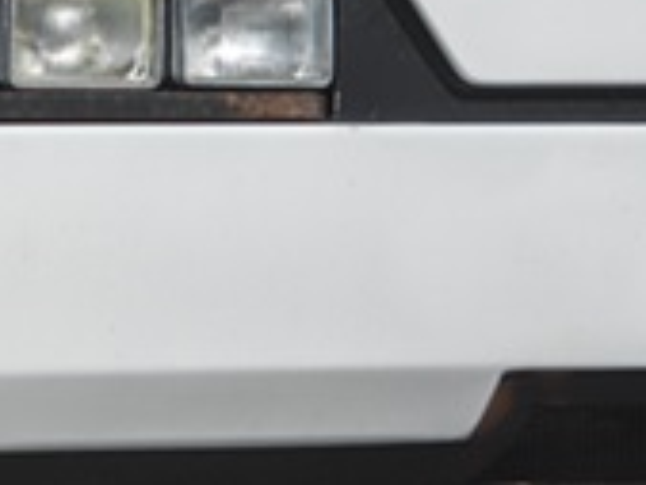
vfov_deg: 2.5
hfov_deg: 3.3
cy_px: -141
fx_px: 11018
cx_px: -1023
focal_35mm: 590
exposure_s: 1/4000
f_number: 3.5
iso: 200
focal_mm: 110
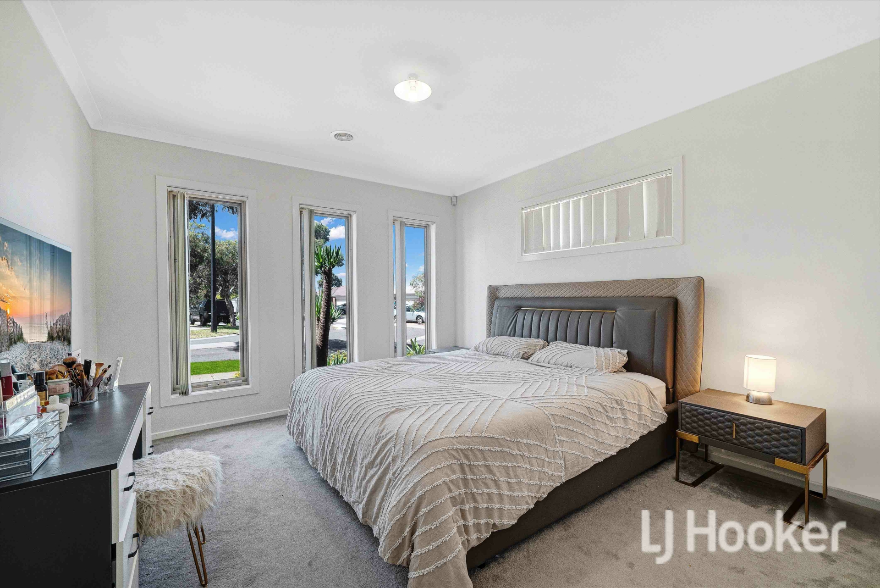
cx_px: 440
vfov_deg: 81.3
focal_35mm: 14
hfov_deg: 104.2
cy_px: 294
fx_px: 342
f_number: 9
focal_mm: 14
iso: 1000
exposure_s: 1/100
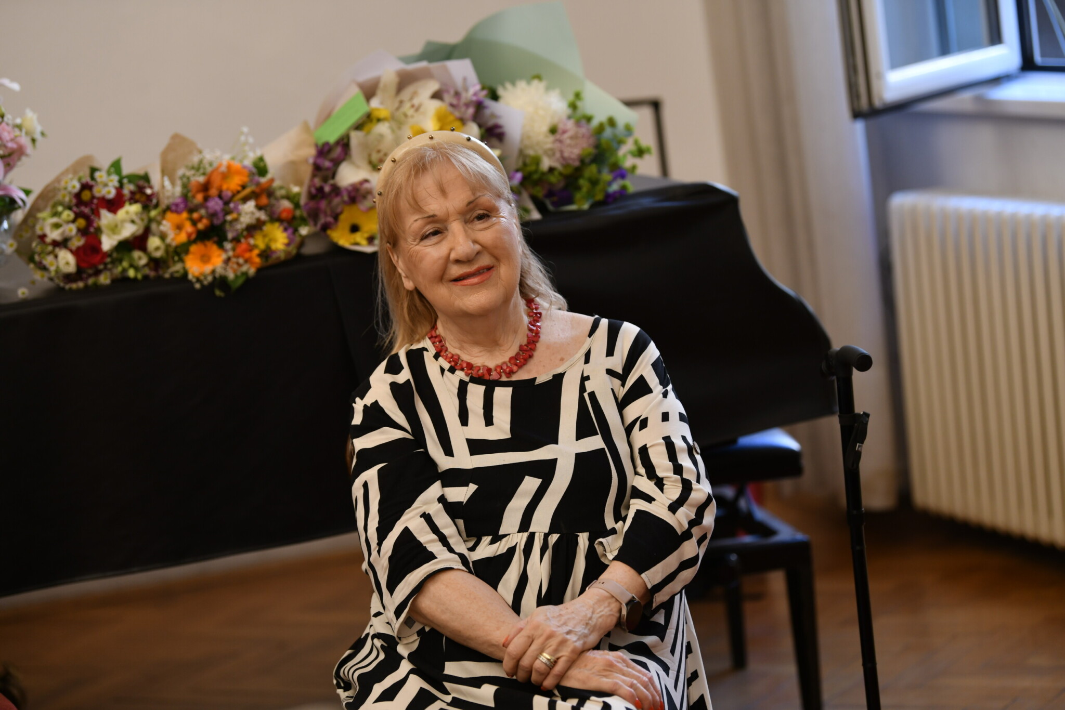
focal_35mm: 112
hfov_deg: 18.3
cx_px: 532
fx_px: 3314
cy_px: 355
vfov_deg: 12.2
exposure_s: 1/125
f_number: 2.8
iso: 500
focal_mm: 112
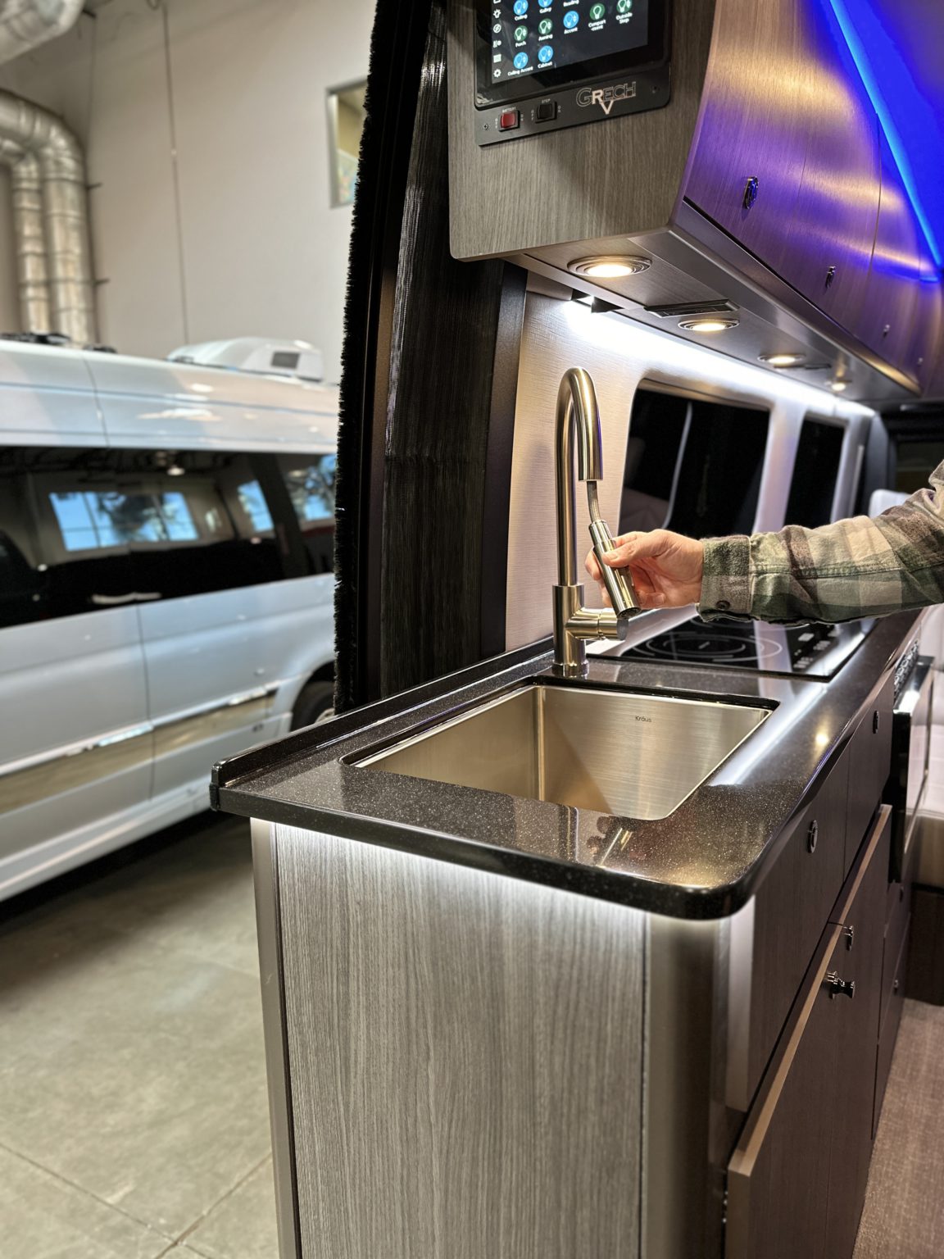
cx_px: 472
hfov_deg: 56.8
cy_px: 630
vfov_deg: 71.6
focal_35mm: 24
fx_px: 873
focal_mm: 6.86
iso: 320
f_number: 1.78
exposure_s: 1/60
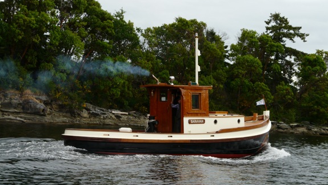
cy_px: 72
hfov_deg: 30.2
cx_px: 164
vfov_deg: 17.2
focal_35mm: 70
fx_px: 609
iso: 100
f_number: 5
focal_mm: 10.5
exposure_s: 1/250
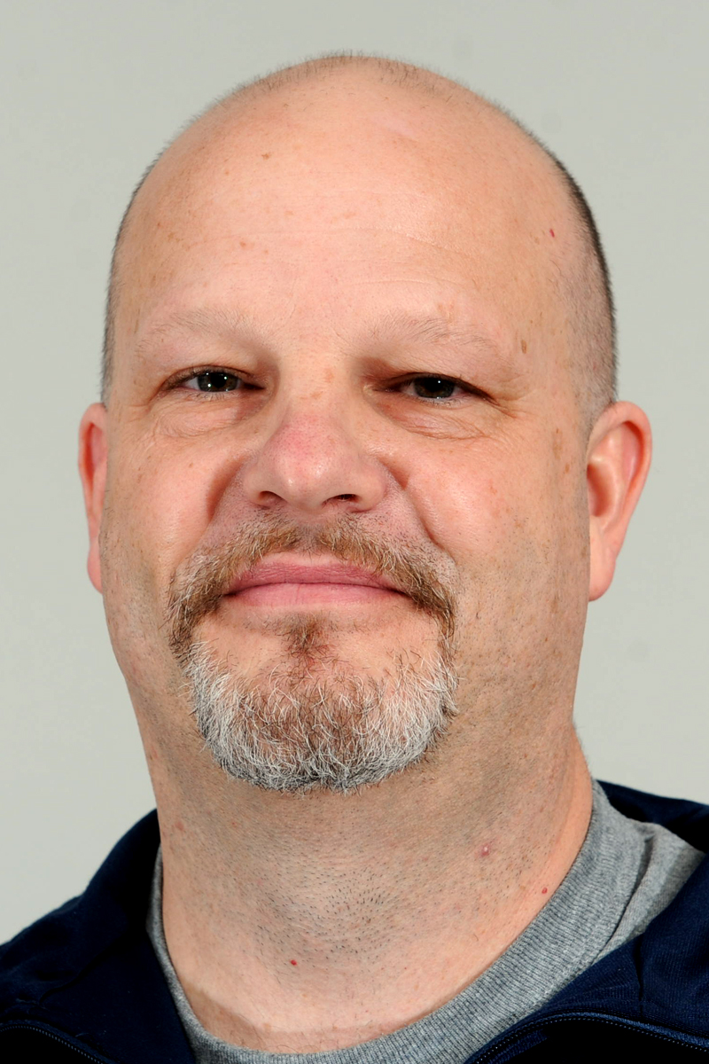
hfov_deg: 19.5
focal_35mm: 70
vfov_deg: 28.8
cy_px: 532
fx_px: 2068
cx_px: 354
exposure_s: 1/250
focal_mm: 70
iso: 400
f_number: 7.1
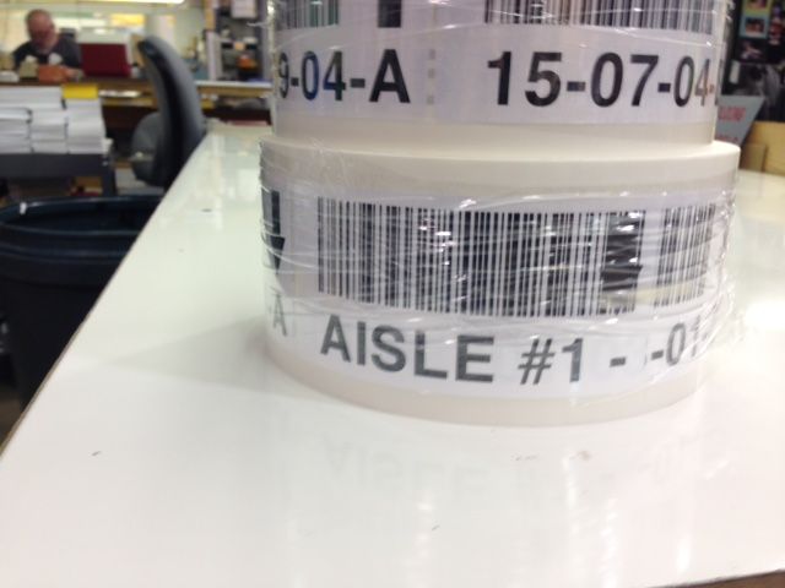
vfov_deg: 42.9
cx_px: 392
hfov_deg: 55.4
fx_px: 748
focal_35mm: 33
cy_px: 294
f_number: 2.4
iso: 50
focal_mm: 4.12
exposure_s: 1/24
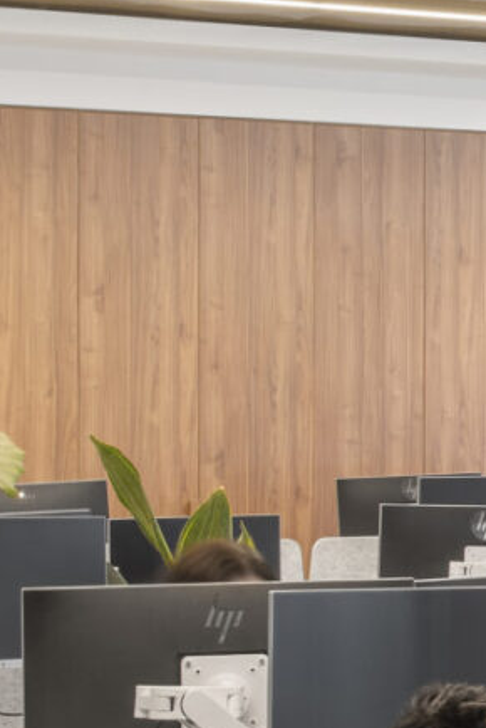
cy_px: 371
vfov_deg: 11.7
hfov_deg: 7.3
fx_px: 3558
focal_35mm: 176
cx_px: 1202
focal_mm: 34
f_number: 13
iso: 64
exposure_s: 5
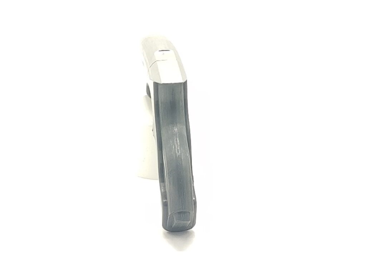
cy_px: 138
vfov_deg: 54.9
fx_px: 264
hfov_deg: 69.4
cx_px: 183
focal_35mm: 25
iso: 50
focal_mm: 5.43
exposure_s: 1/60
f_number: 1.89
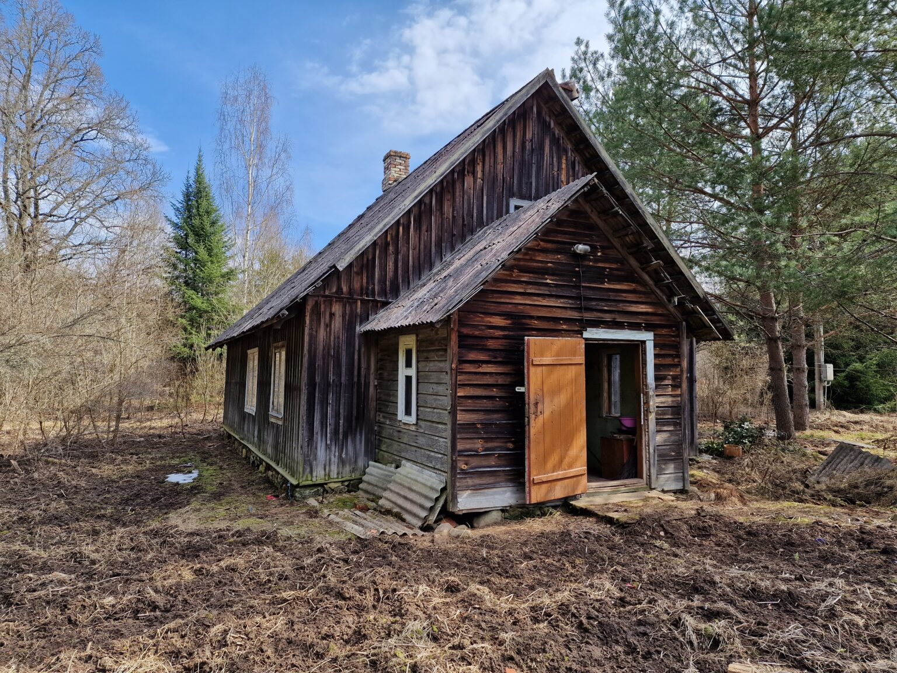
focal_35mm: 23
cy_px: 336
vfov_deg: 58.9
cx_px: 448
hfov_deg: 73.9
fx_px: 596
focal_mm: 6.4
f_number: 1.8
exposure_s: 1/488
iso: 50
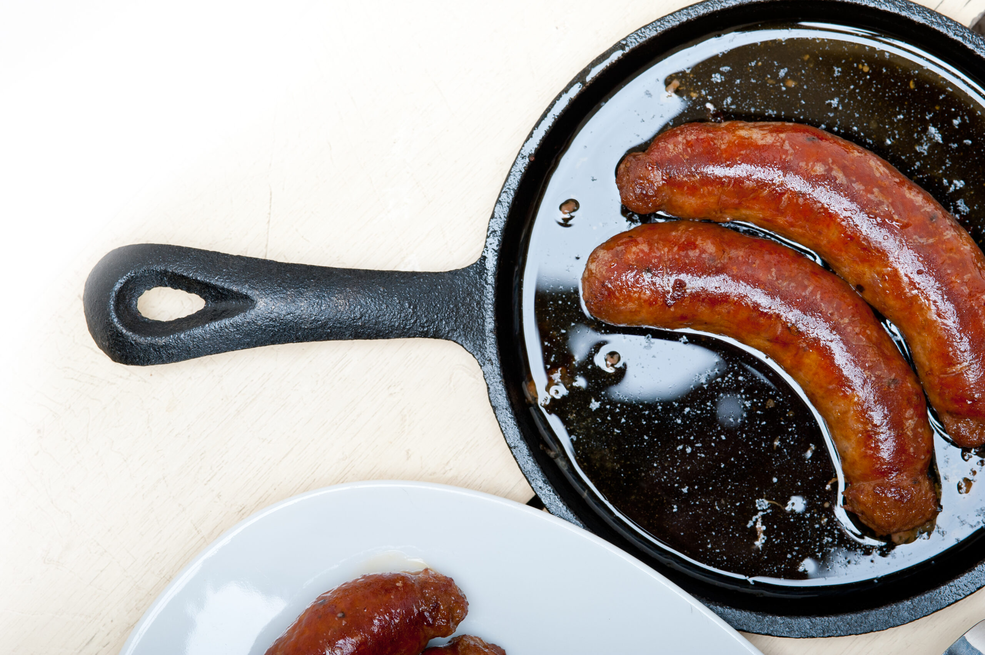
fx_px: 2871
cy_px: 328
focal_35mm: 105
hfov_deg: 19.5
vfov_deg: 13.0
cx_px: 492
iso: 200
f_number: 11
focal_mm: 105
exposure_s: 1/200
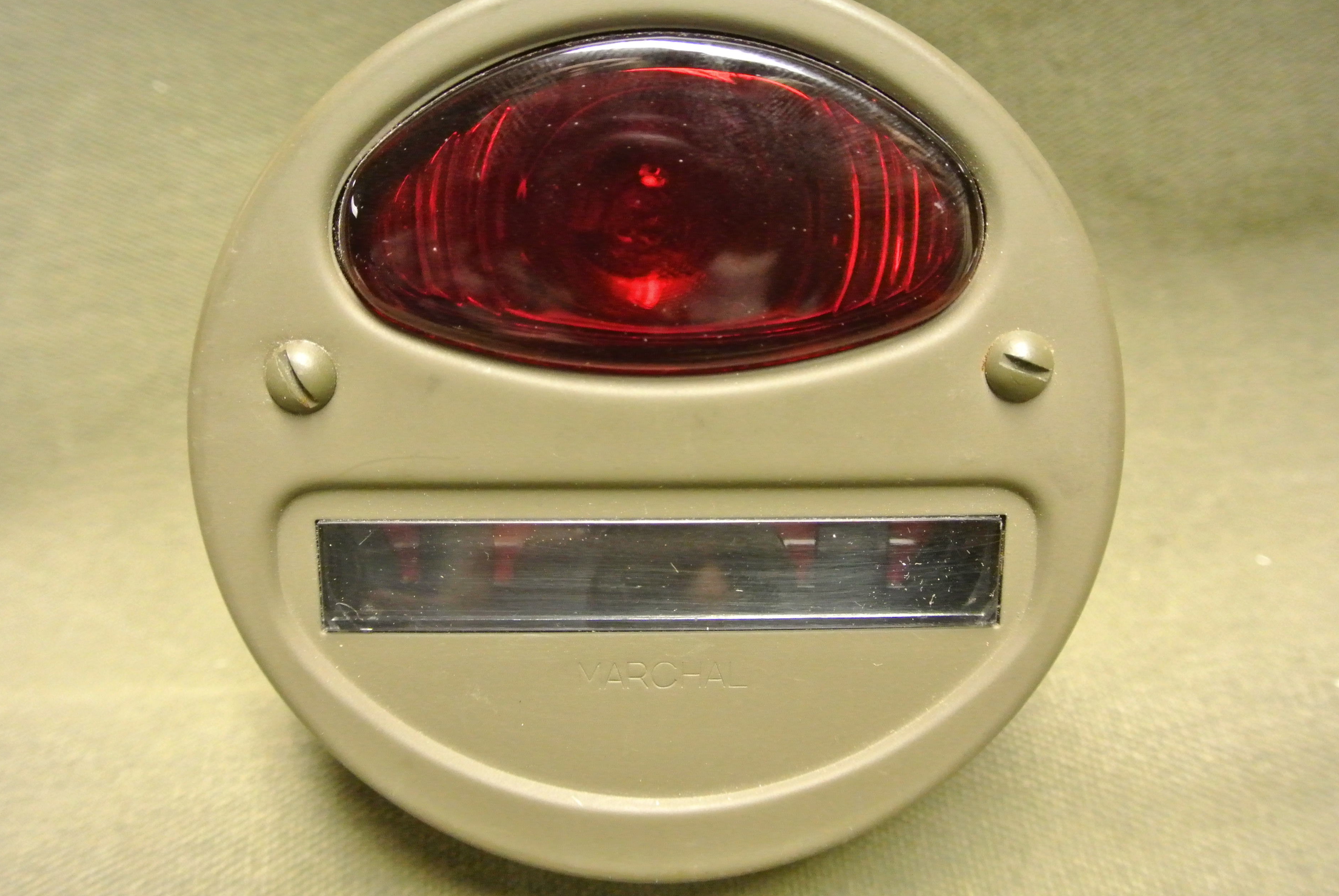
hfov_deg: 60.2
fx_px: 1154
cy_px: 444
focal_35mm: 31
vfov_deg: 42.4
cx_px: 656
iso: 3200
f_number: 3.5
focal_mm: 11.4
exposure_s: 1/40
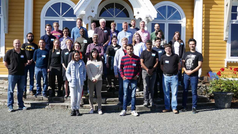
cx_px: 119
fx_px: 233
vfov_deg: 32.0
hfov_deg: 54.0
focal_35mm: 37
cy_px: 67
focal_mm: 12.7
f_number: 3.4
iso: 125
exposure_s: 1/800
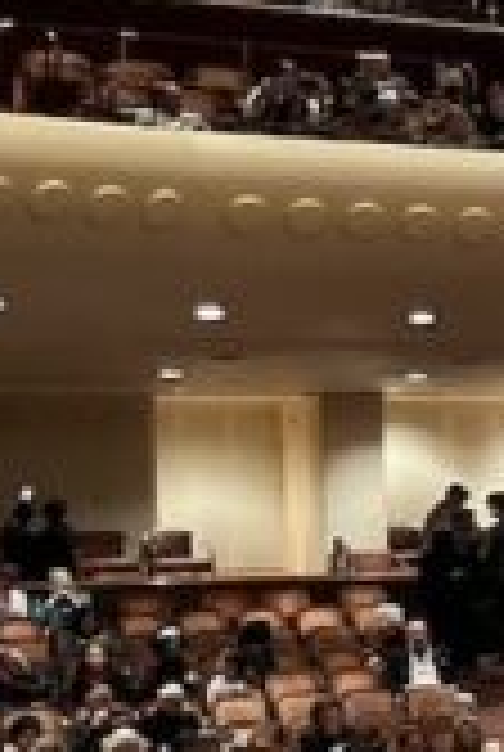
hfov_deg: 7.7
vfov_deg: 14.7
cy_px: 579
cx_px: 1822
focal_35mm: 139
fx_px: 2907
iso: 640
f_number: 1.6
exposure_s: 1/40
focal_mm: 5.1
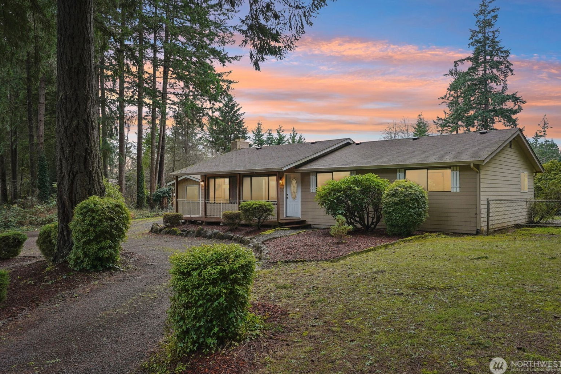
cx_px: 282
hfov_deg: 63.7
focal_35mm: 29
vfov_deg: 44.9
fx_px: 452
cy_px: 185
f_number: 8
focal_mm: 28
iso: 400
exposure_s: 1/45
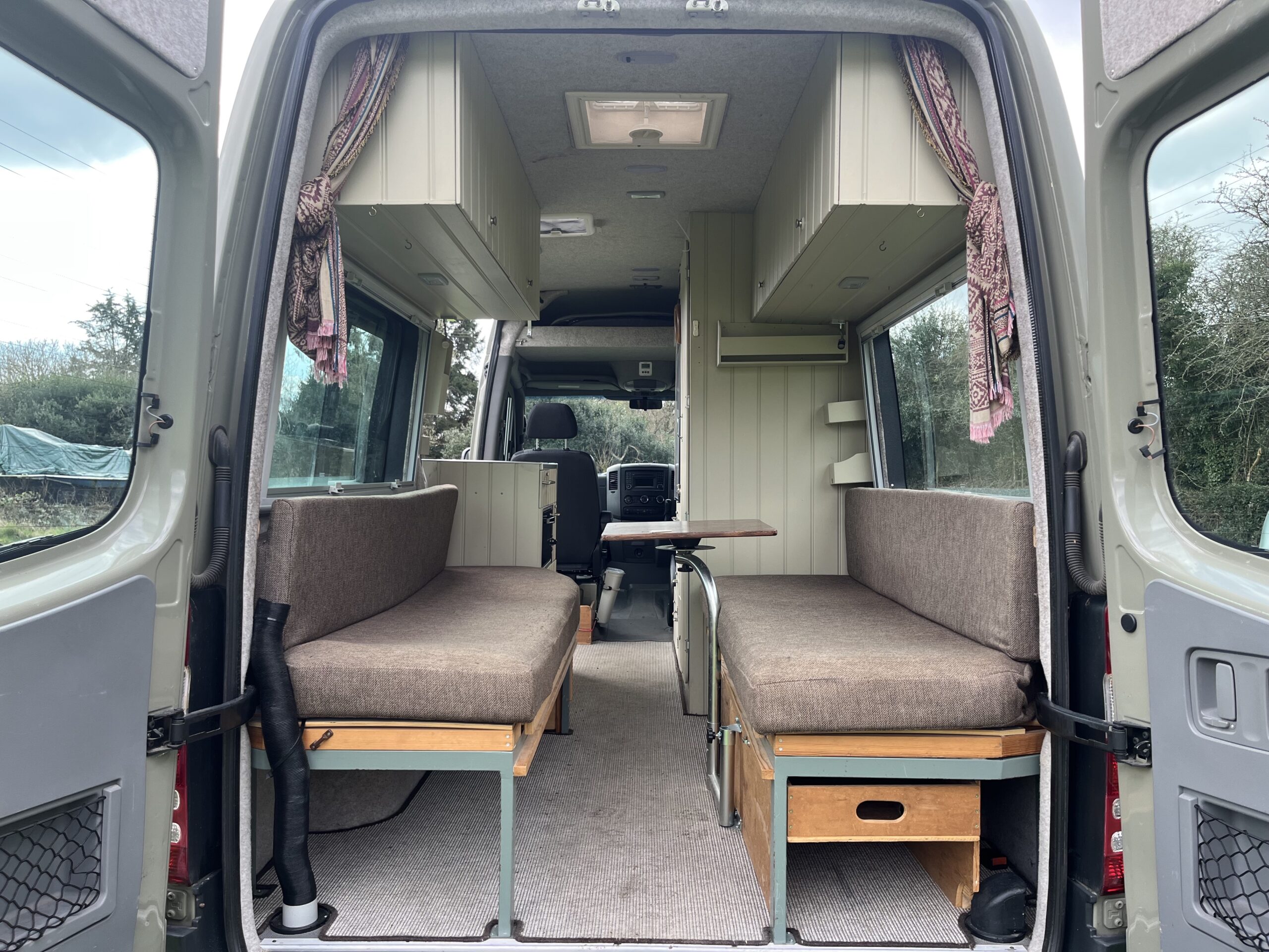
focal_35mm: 26
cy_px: 476
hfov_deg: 67.3
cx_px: 634
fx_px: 953
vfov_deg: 53.1
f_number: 1.6
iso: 50
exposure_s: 1/373
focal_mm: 5.1
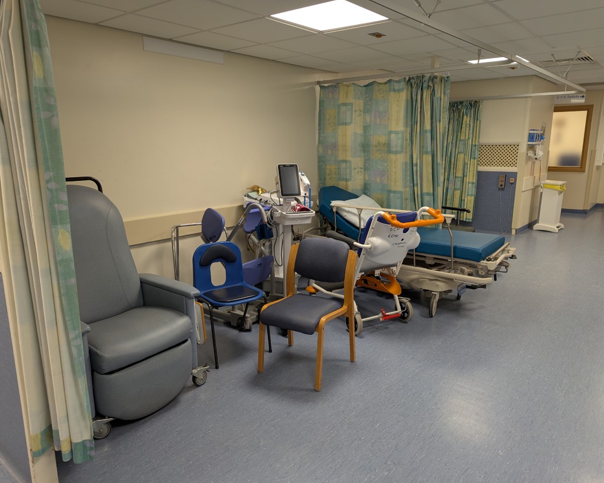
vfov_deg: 56.8
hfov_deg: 68.1
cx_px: 296
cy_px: 241
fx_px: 447
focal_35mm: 25
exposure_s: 1/50
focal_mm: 6.81
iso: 64
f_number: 1.85
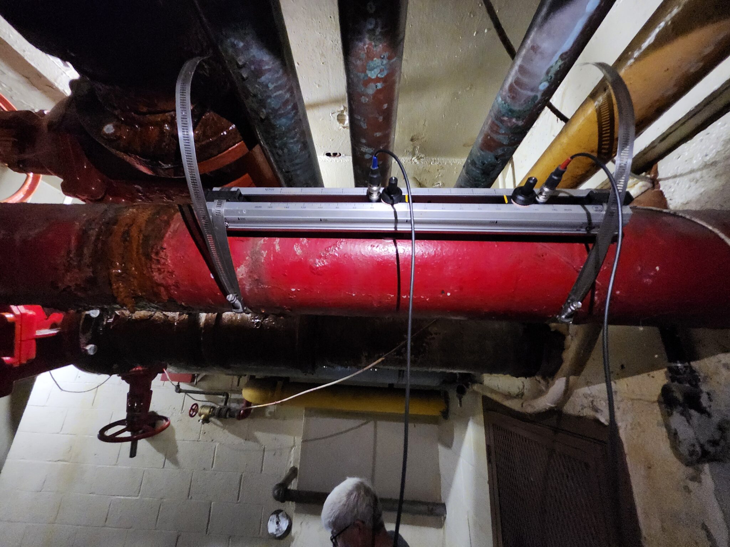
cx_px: 365
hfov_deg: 106.2
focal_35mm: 13
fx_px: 274
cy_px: 274
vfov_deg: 89.9
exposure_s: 1/24
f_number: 2.2
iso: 1250
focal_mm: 1.74
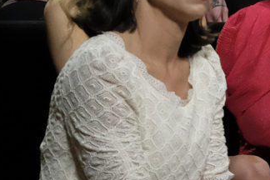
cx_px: 336
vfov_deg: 4.9
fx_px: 2085
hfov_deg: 7.3
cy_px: 85
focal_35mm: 278
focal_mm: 29.2
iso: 4000
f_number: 3.6
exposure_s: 1/100
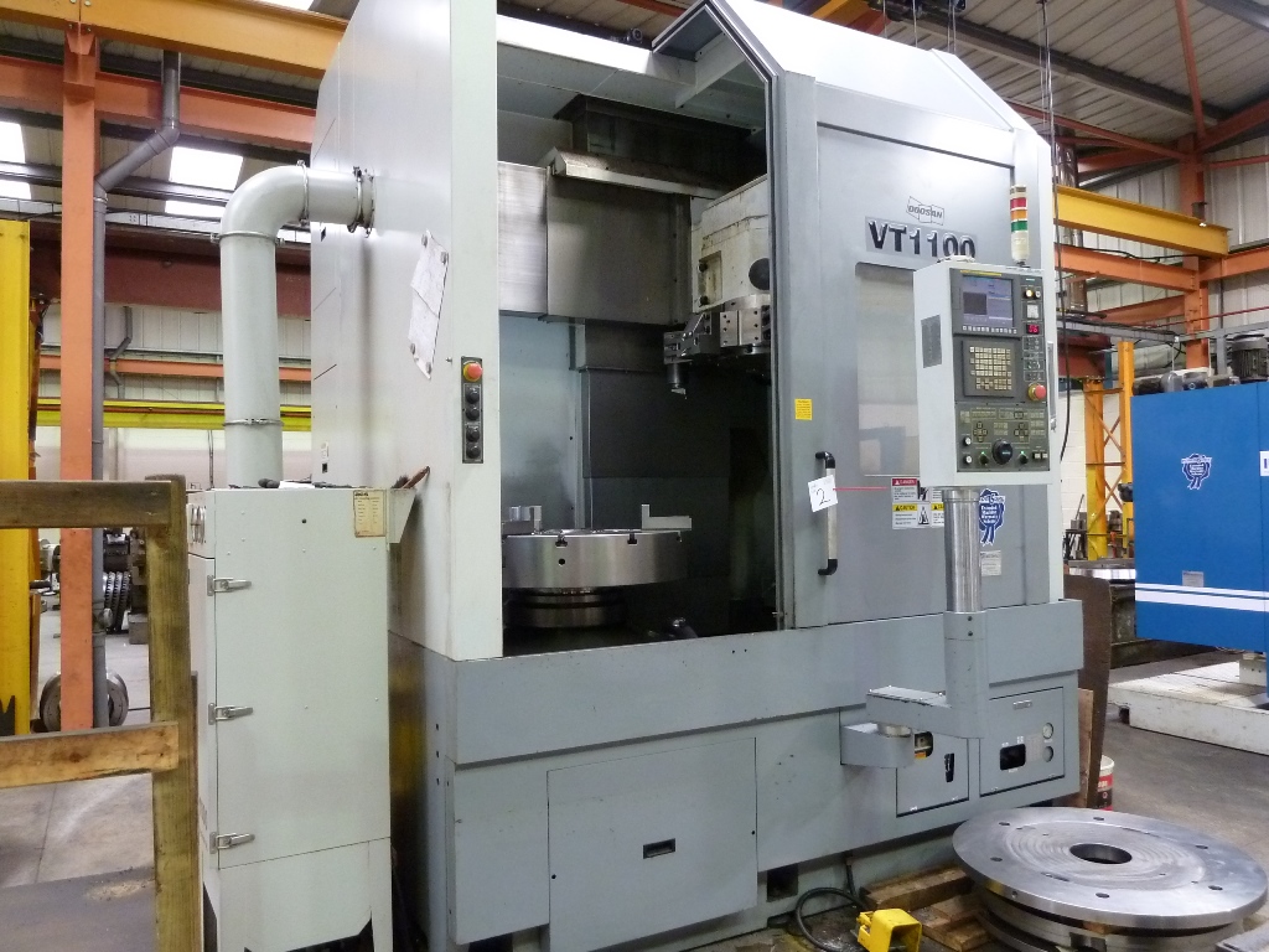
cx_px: 634
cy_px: 476
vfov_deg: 54.9
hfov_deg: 69.4
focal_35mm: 25
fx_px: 916
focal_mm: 4.1
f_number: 3.3
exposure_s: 1/15
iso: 400
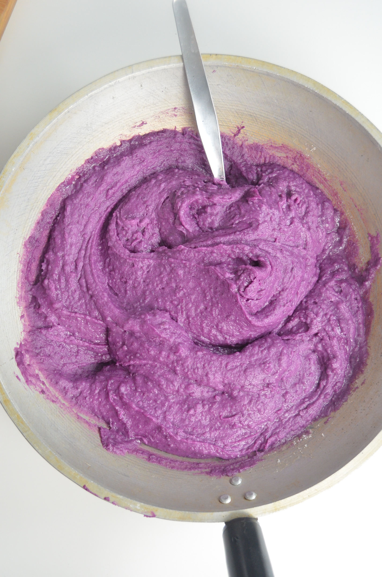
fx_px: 671
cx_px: 191
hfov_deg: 31.8
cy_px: 288
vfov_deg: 46.5
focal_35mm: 42
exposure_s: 1/15
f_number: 4.5
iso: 1600
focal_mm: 28
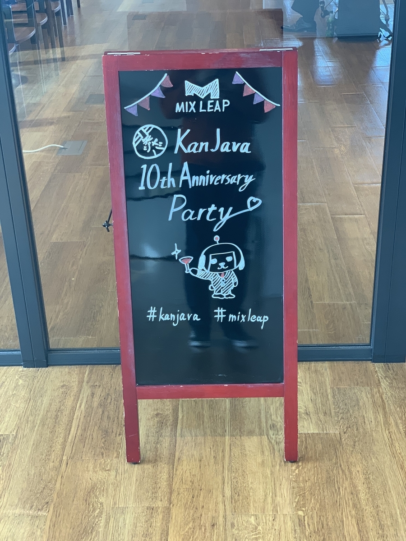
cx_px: 203
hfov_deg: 28.0
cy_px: 270
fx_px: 813
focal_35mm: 52
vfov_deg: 36.8
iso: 125
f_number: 2.4
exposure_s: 1/98
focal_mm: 6
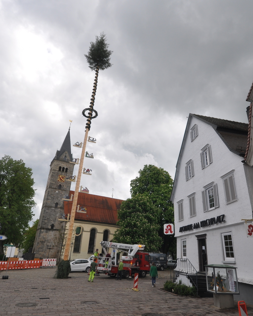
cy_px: 157
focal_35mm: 22
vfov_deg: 75.0
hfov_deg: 63.1
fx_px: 206
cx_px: 132
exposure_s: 1/250
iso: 200
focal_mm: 10
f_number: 8
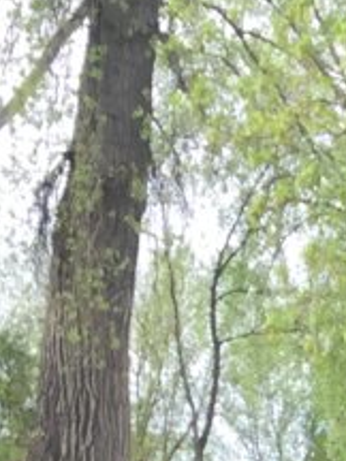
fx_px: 2745
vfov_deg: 8.2
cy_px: 1374
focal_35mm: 206
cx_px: 715
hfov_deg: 6.9
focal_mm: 4.15
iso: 32
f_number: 2.2
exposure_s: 1/388
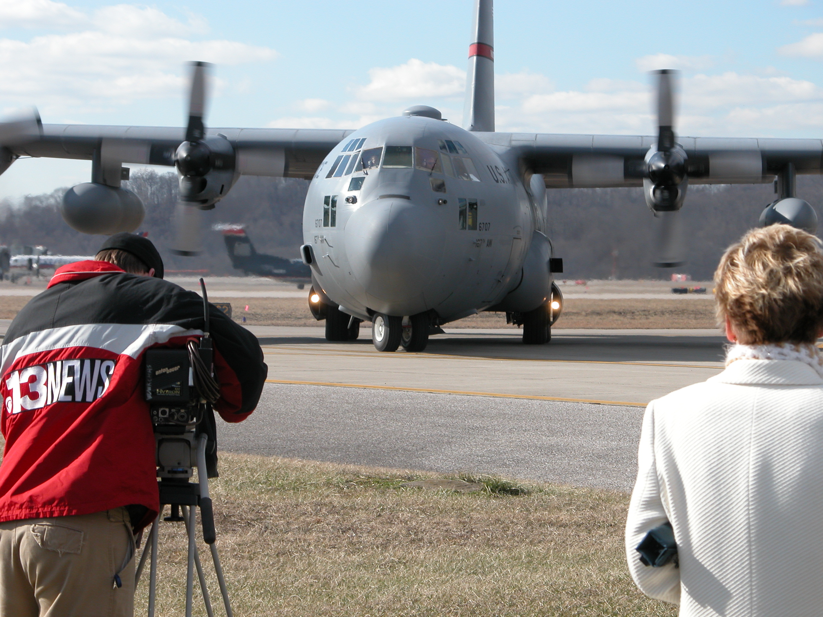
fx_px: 2972
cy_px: 308
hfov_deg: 15.8
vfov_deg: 11.9
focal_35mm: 125
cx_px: 412
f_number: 5.4
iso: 100
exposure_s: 1/448
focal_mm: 31.9
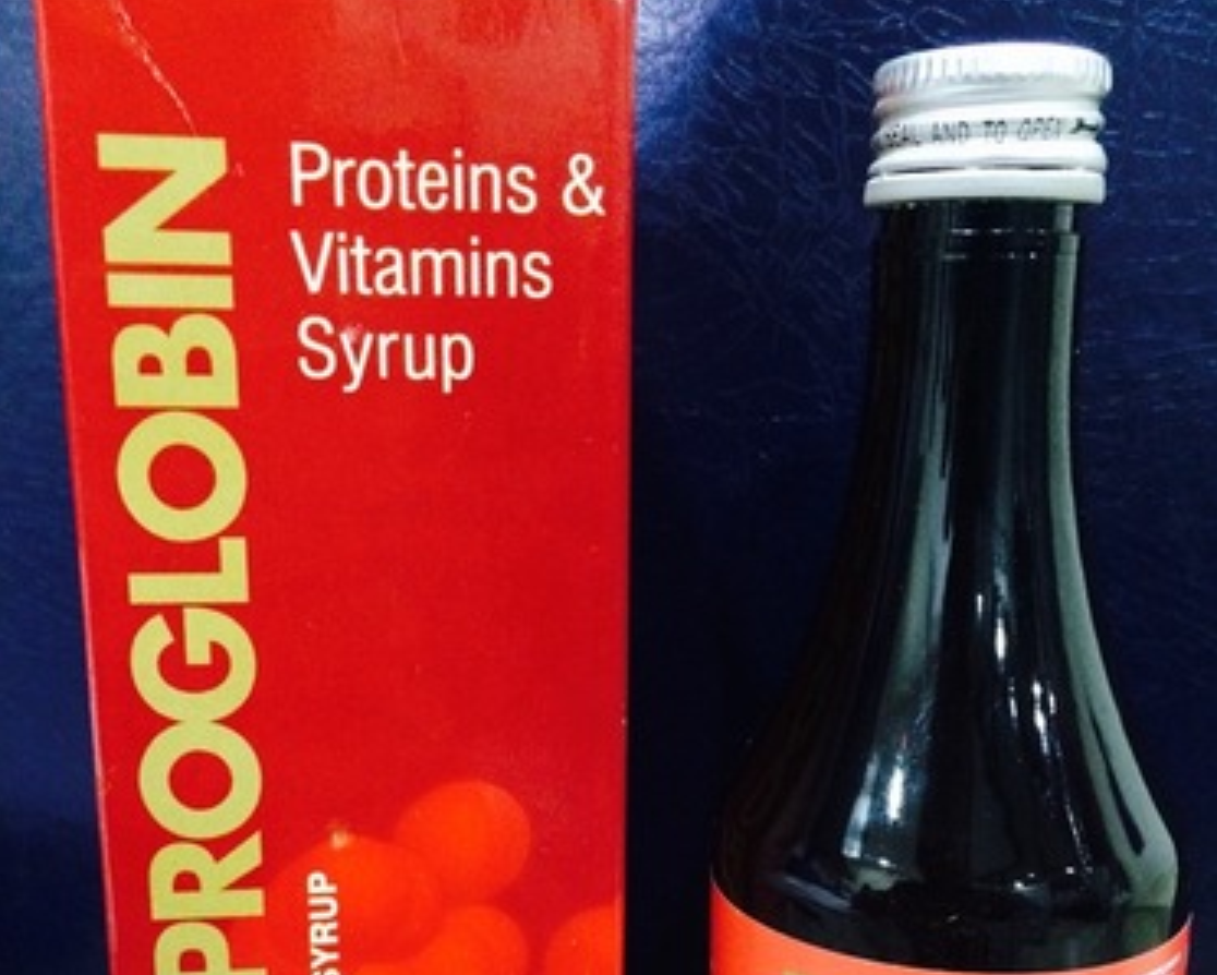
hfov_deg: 47.9
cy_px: 697
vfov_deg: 38.4
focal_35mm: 38
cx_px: 610
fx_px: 1369
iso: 400
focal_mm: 4.15
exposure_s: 1/17
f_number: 2.2
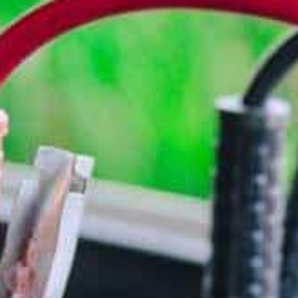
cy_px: 306
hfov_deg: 6.6
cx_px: 360
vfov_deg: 6.6
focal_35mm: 265
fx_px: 2581
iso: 250
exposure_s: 1/100
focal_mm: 50
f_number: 2.5
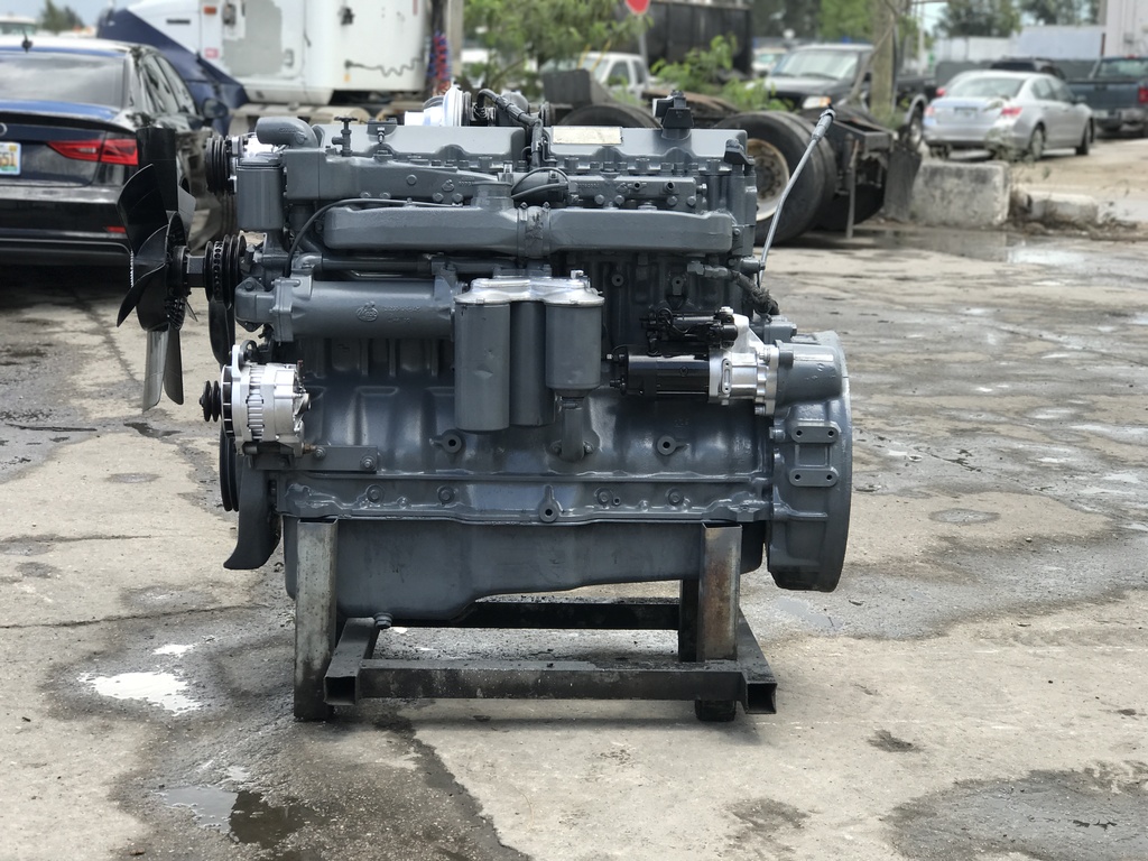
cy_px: 430
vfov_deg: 25.7
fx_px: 1890
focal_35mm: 57
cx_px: 574
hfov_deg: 33.8
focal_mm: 6.6
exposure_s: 1/311
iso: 20
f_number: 2.8
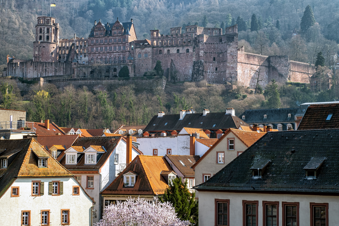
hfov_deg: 29.2
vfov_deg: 19.7
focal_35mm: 69
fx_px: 650
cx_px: 167
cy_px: 112
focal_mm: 45.4
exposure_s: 1/40
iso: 160
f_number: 9
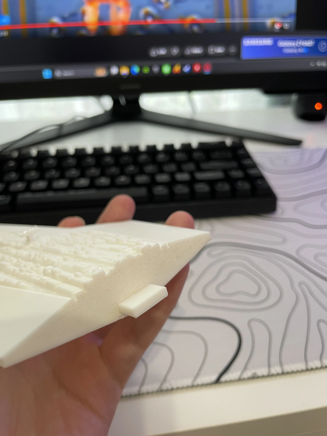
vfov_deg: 67.3
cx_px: 164
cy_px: 218
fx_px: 327
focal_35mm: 26
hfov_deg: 53.1
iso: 100
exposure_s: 1/60
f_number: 1.6
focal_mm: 4.2
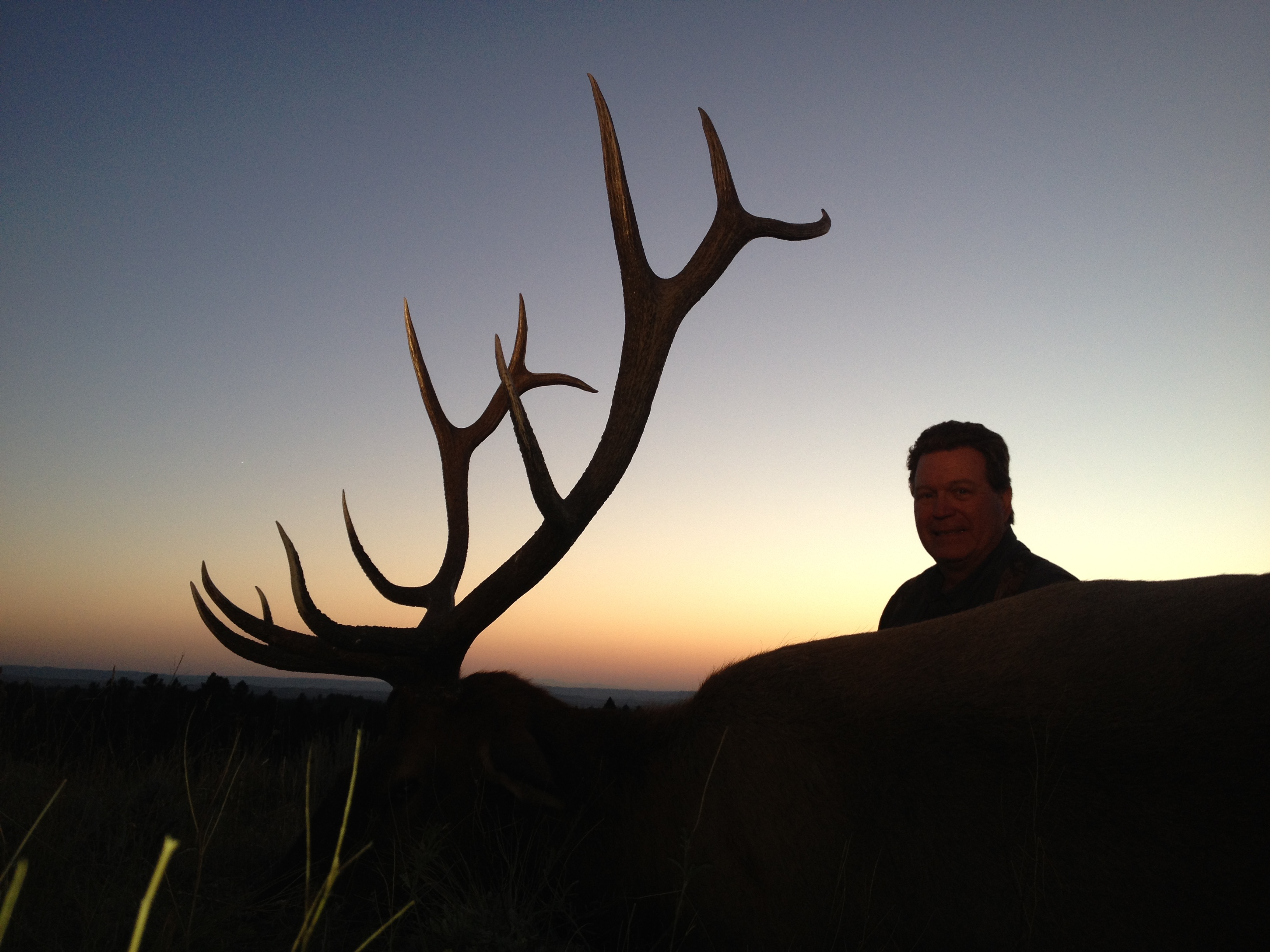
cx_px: 635
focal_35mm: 35
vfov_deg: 40.7
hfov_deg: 52.6
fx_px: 1284
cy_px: 476
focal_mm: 4.28
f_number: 2.4
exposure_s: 1/60
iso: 64
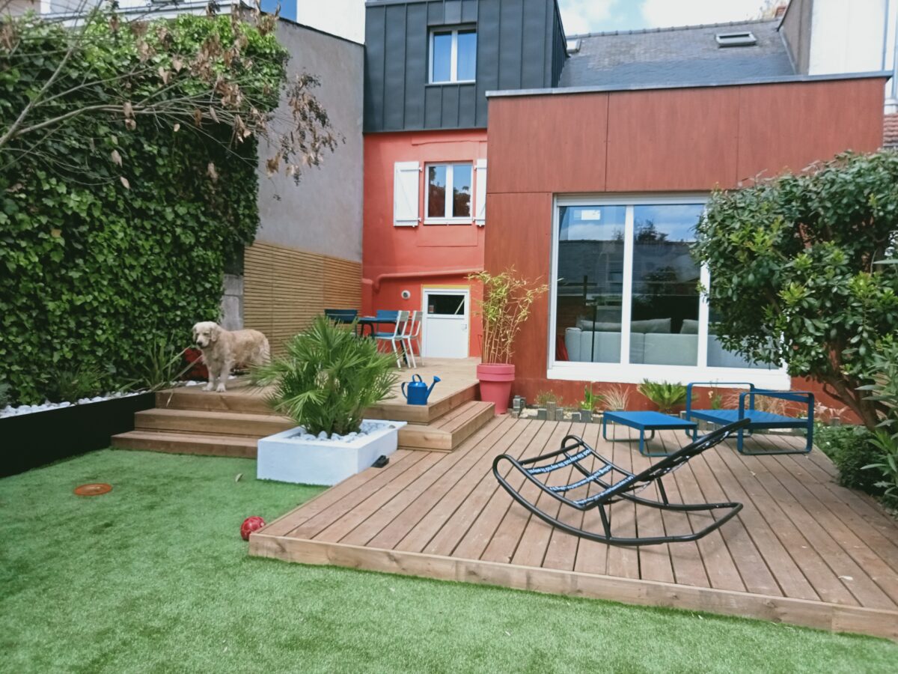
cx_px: 449
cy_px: 337
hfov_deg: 63.4
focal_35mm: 28
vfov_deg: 49.7
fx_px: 726
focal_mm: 3.46
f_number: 2.2
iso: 106
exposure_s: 1/439
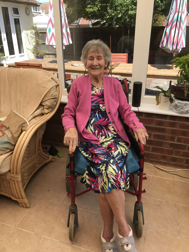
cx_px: 94
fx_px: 204
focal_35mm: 28
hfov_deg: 49.7
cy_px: 126
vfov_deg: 63.4
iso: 20
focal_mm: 3.99
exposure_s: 1/725
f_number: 1.8
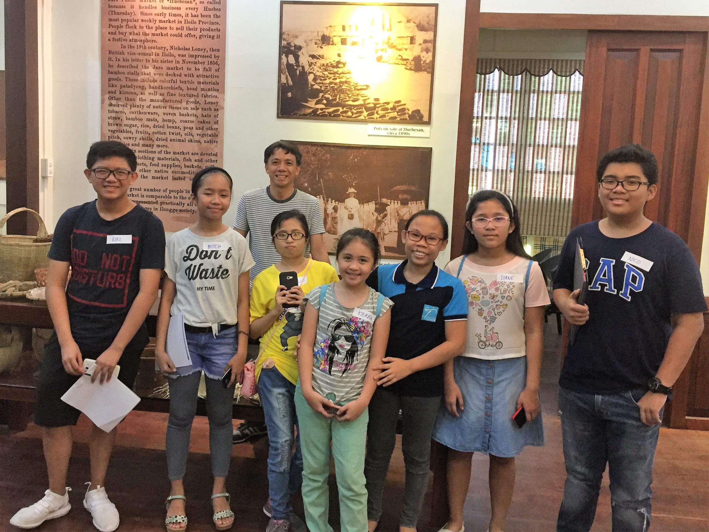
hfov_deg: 61.7
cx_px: 354
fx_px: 594
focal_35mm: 29
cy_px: 266
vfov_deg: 48.2
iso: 250
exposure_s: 1/24
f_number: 2.2
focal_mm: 4.15
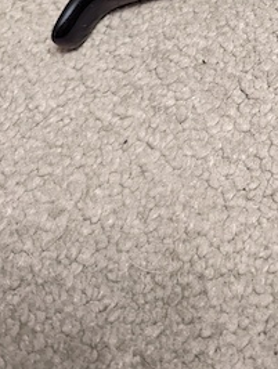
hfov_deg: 18.7
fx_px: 769
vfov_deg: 24.8
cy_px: -55
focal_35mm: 72
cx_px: 384
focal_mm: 6.81
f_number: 1.85
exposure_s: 1/25
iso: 1655
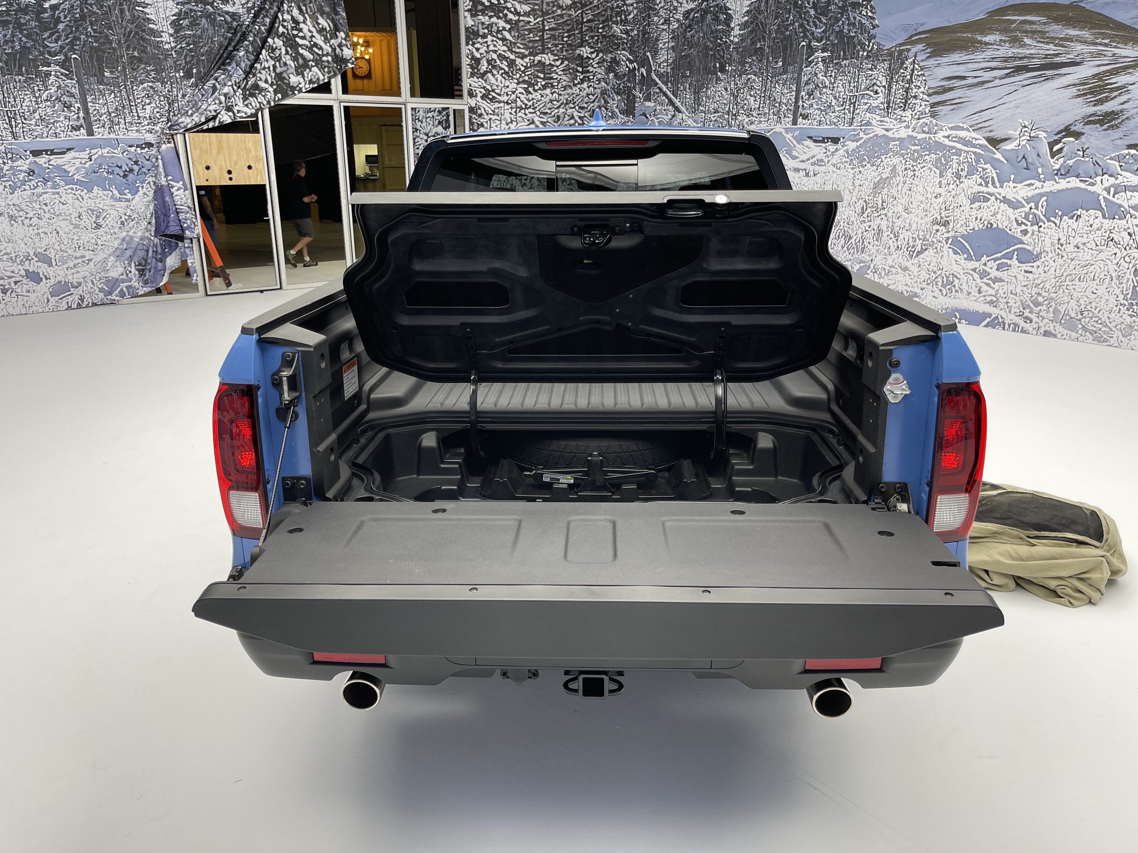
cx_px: 569
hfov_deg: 67.3
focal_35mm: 26
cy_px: 426
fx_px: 855
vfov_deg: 53.1
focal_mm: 5.1
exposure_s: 1/121
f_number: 1.6
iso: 80
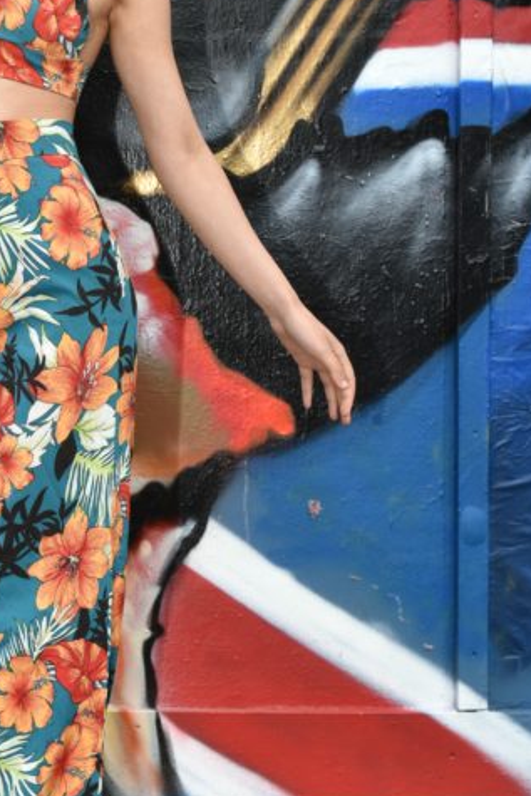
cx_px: 13
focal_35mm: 69
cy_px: 323
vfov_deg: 29.2
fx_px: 1525
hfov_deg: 19.2
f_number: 4.5
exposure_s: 1/500
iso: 400
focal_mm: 32
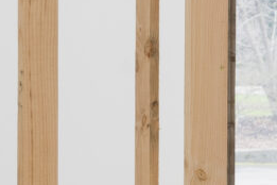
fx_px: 2116
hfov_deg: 6.6
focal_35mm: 275
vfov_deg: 5.0
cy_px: -53
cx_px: 914
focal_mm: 35
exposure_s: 1/3
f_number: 11
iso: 200
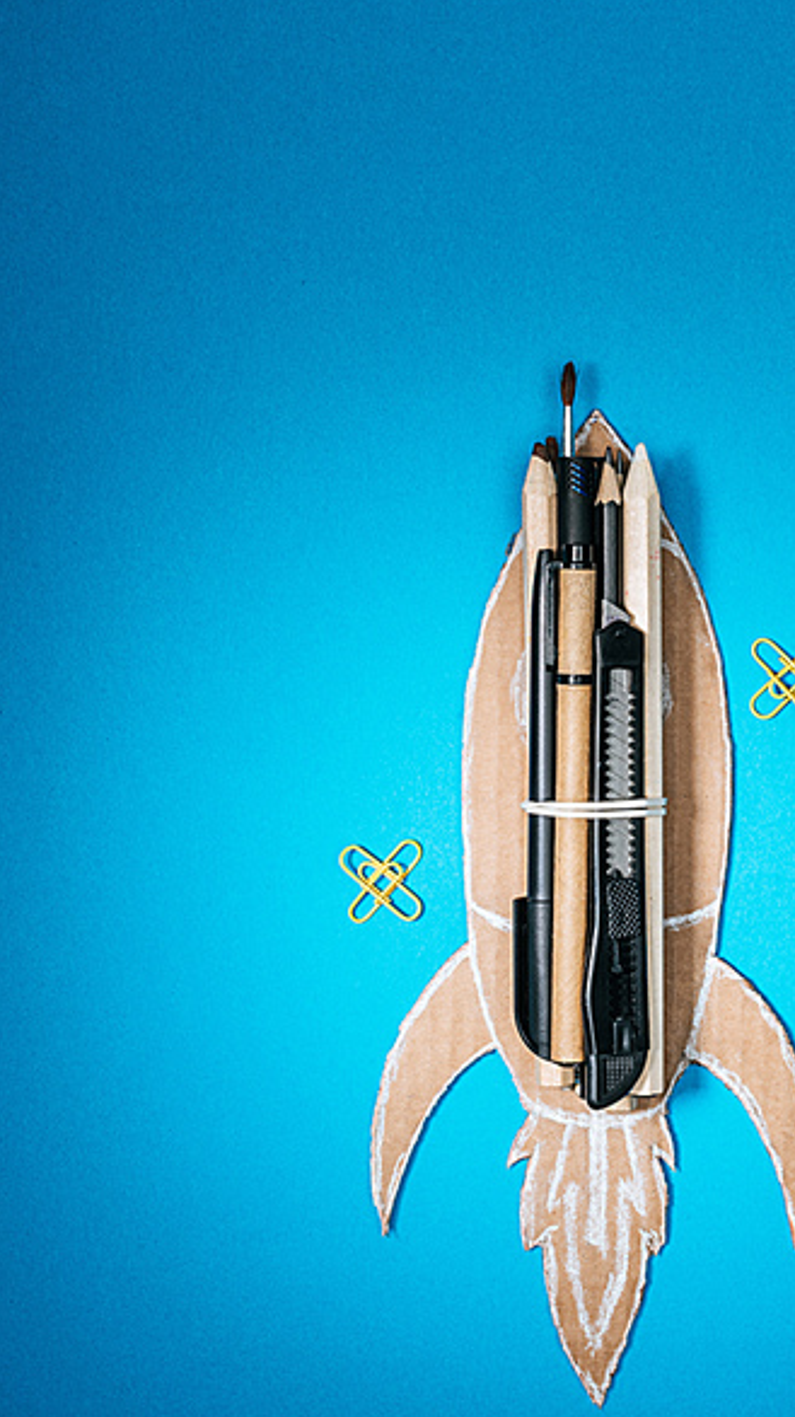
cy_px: 601
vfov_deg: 31.4
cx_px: 594
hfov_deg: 17.9
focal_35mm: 67
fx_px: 2515
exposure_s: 1/125
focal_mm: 50
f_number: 16
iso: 200
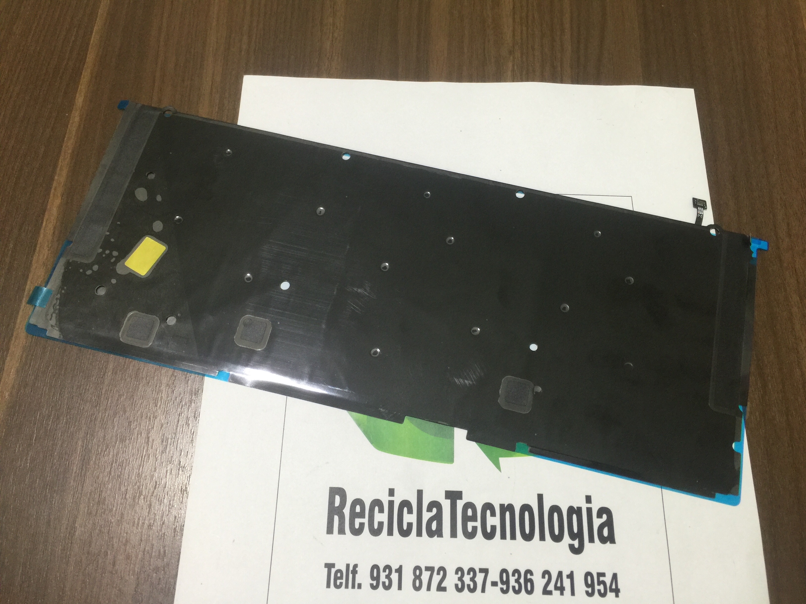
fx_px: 675
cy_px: 302
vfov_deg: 48.2
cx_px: 403
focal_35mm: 29
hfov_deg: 61.7
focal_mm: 4.15
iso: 64
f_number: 2.2
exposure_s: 1/33
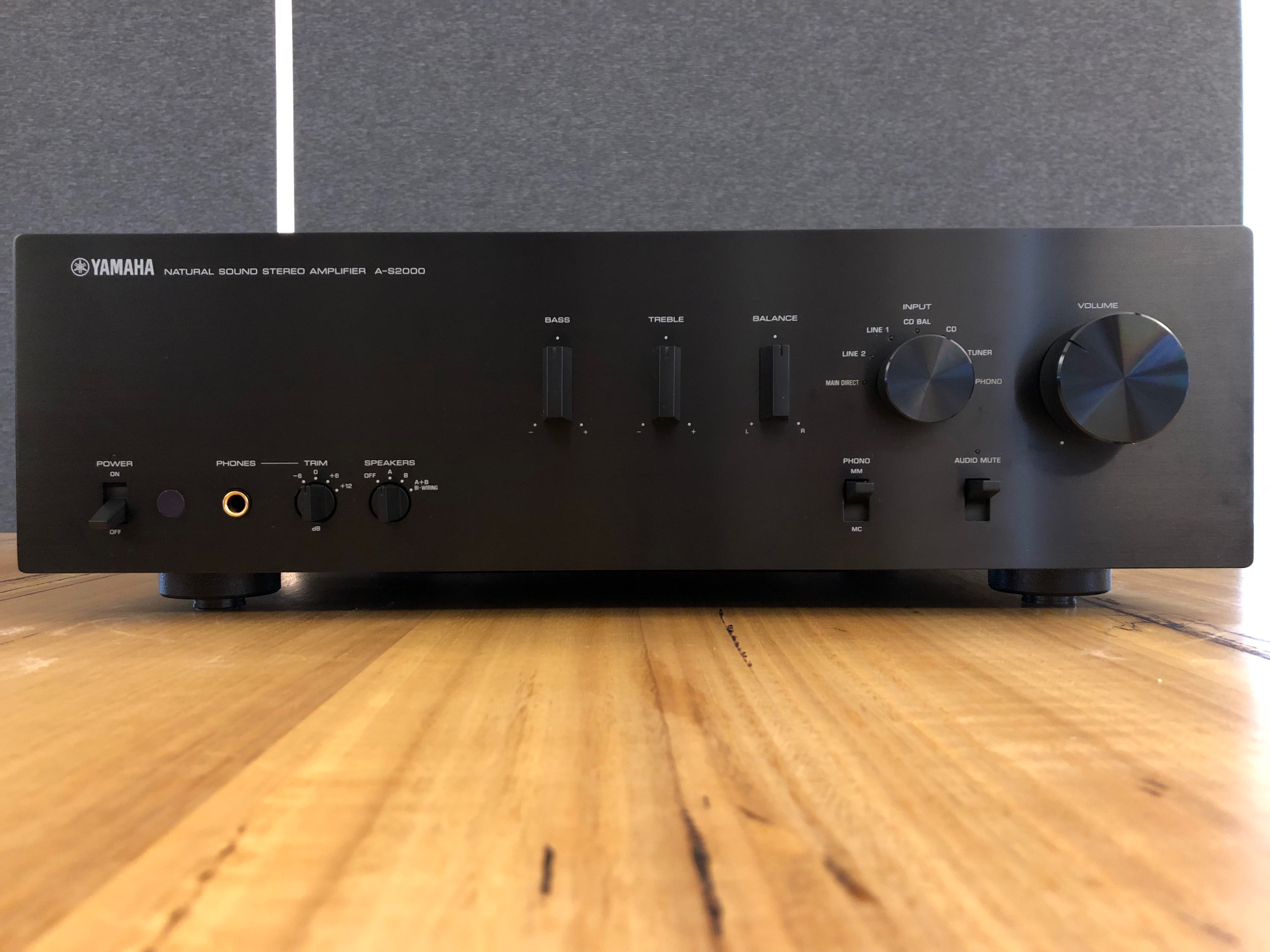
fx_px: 1027
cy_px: 476
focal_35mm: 28
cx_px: 635
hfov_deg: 63.4
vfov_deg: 49.7
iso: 125
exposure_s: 1/4
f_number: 1.8
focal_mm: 3.99
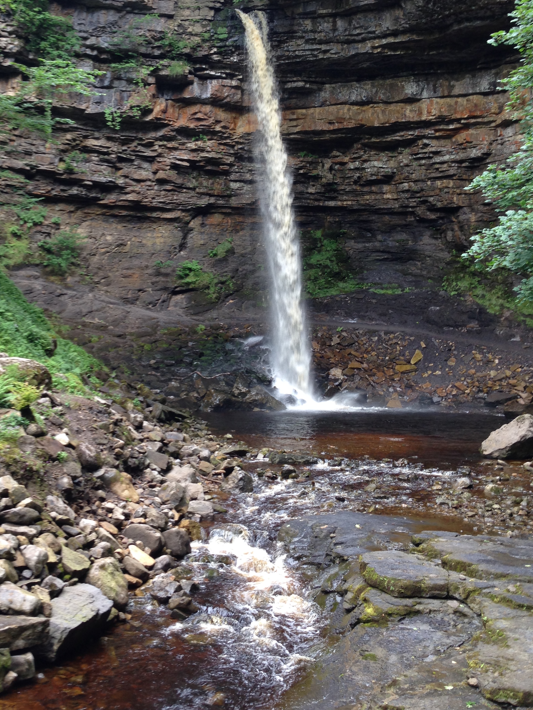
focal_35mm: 43
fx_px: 883
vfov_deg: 43.7
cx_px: 232
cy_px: 289
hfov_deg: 33.6
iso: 50
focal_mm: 4.12
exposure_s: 1/60
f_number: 2.4
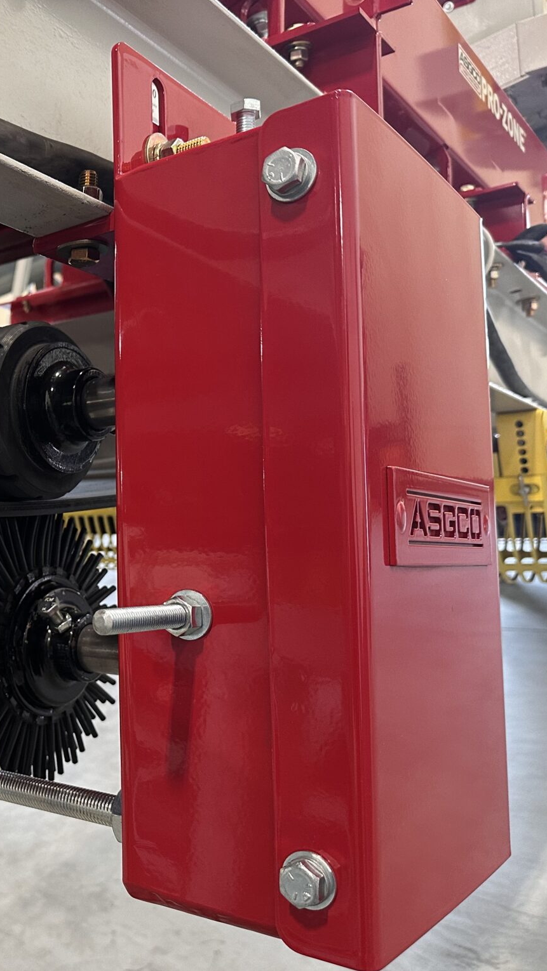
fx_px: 902
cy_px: 486
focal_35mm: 35
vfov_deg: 56.6
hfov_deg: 31.1
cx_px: -6
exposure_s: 1/70
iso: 250
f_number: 1.78
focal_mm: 6.86
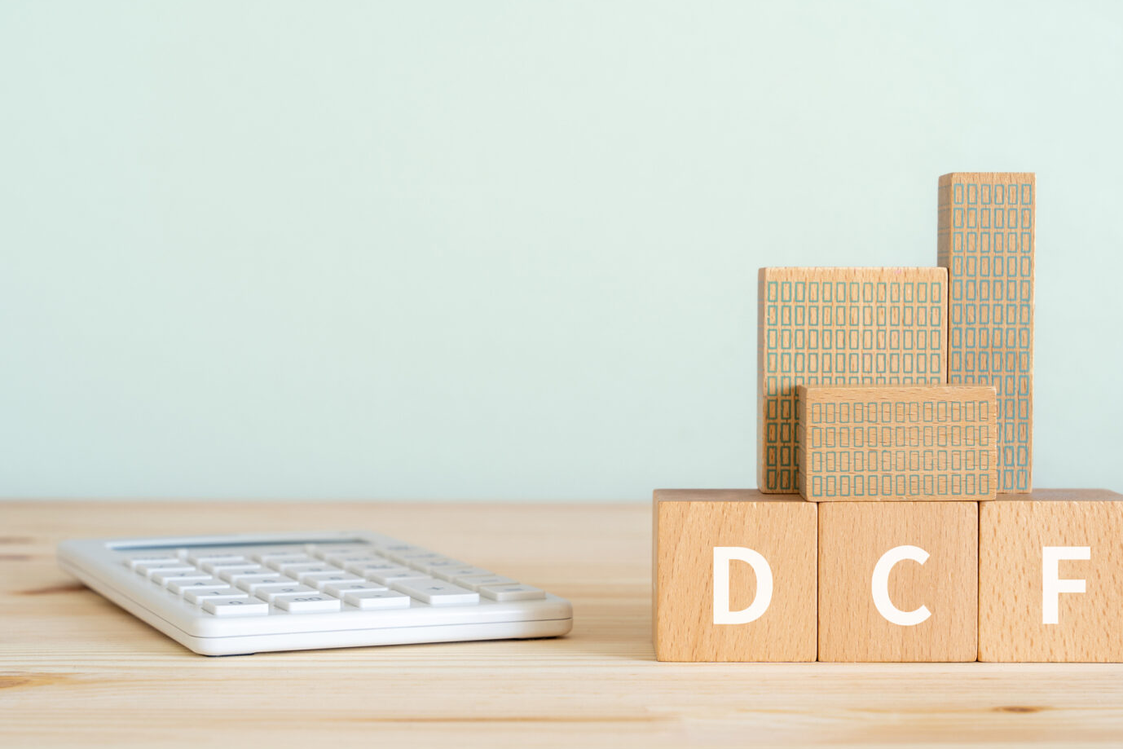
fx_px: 2433
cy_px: 400
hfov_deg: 26.0
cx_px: 600
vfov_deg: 17.5
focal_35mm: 78
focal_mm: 70
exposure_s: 1/6
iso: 100
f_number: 9
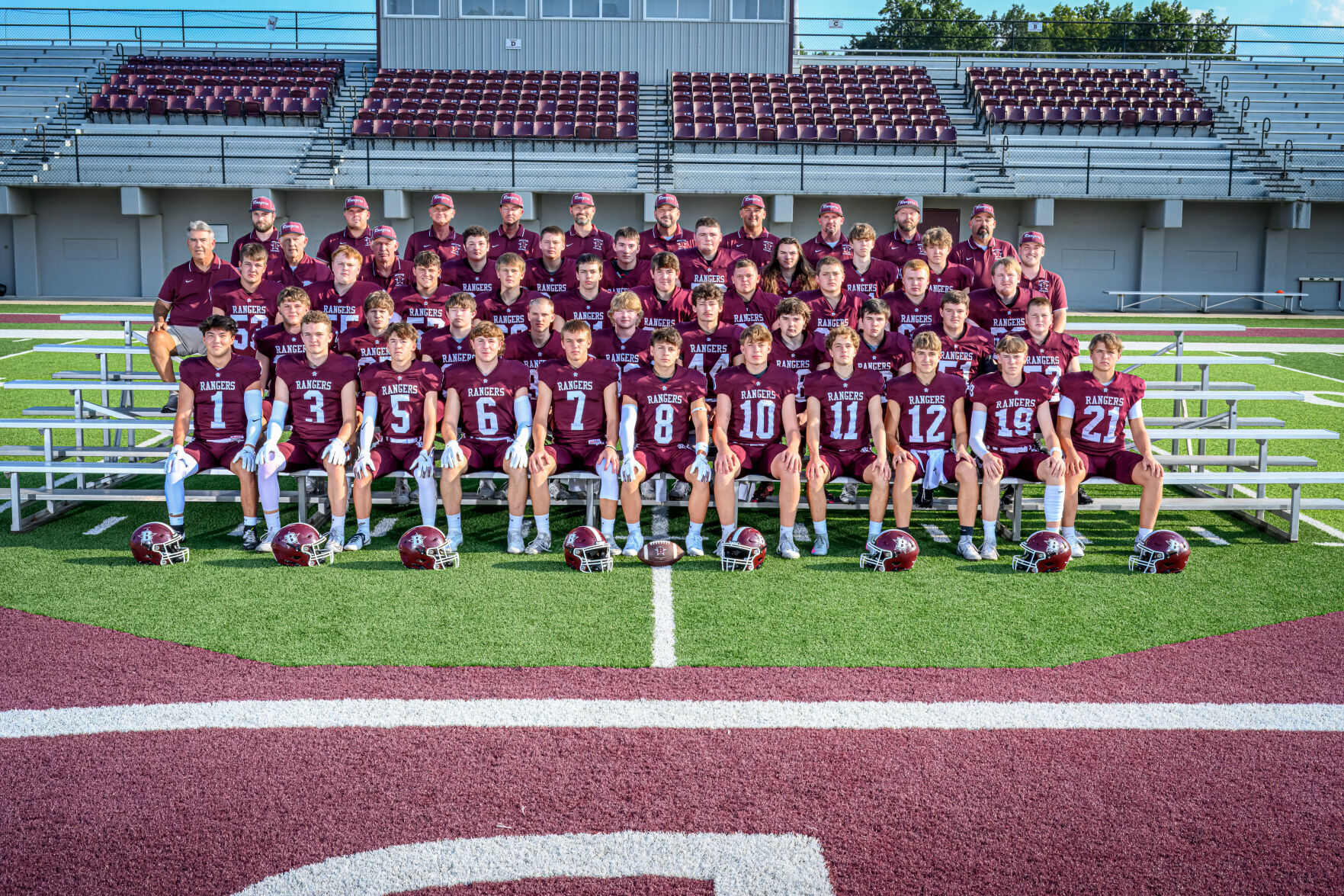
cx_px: 672
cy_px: 448
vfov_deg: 31.9
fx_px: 1568
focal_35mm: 42
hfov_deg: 46.4
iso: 400
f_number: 11
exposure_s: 1/250
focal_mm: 42
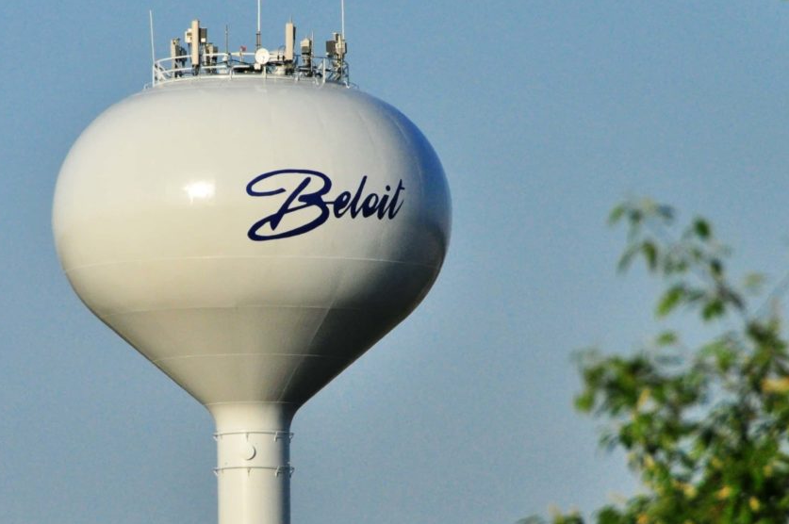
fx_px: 8034
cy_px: 319
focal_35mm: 367
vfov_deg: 3.7
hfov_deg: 5.6
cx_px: 428
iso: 1000
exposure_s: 1/4000
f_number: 9
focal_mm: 200
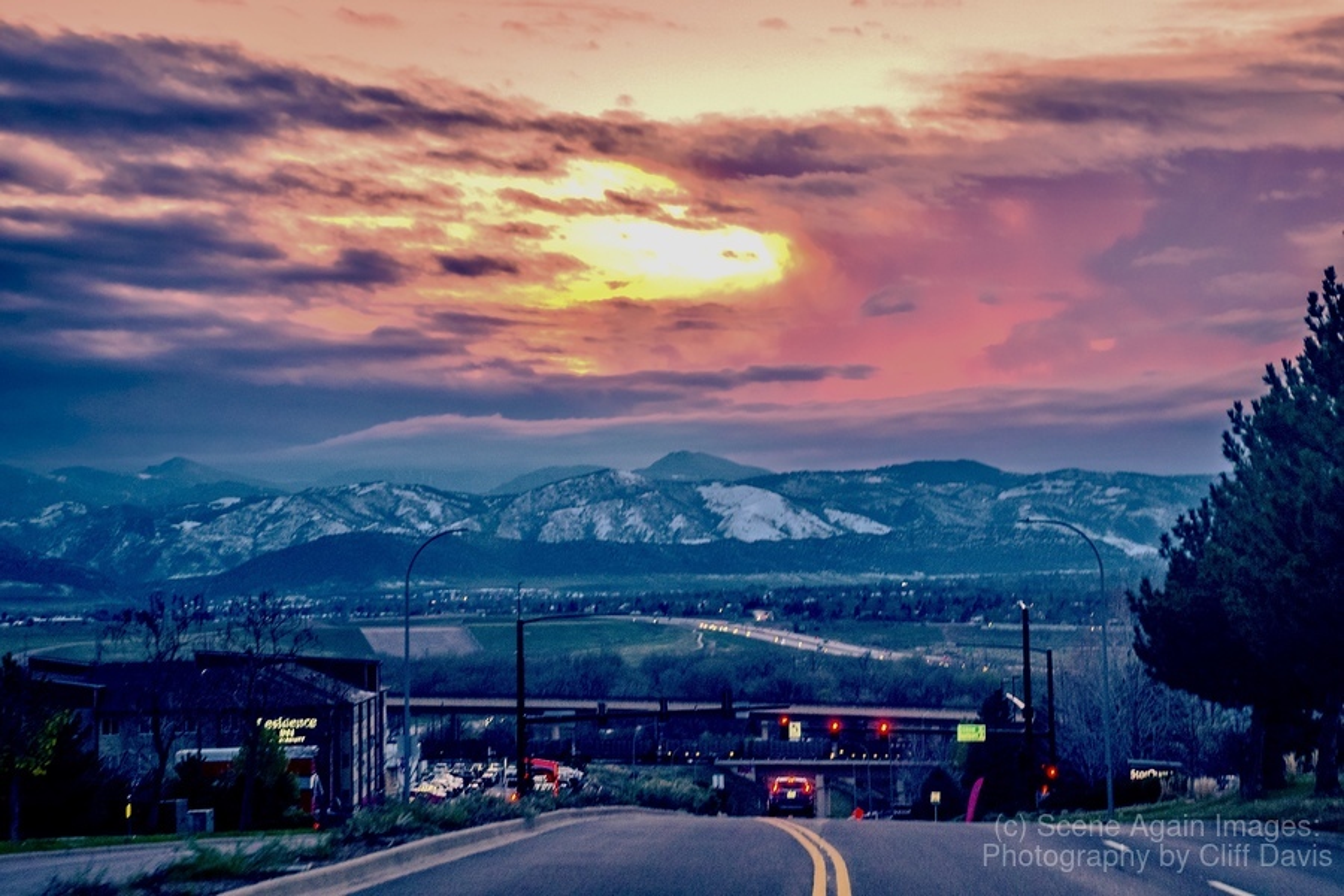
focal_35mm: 87
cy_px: 448
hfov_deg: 23.4
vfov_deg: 15.7
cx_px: 672
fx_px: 3248
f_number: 5
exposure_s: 1/100
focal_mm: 58
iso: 1100
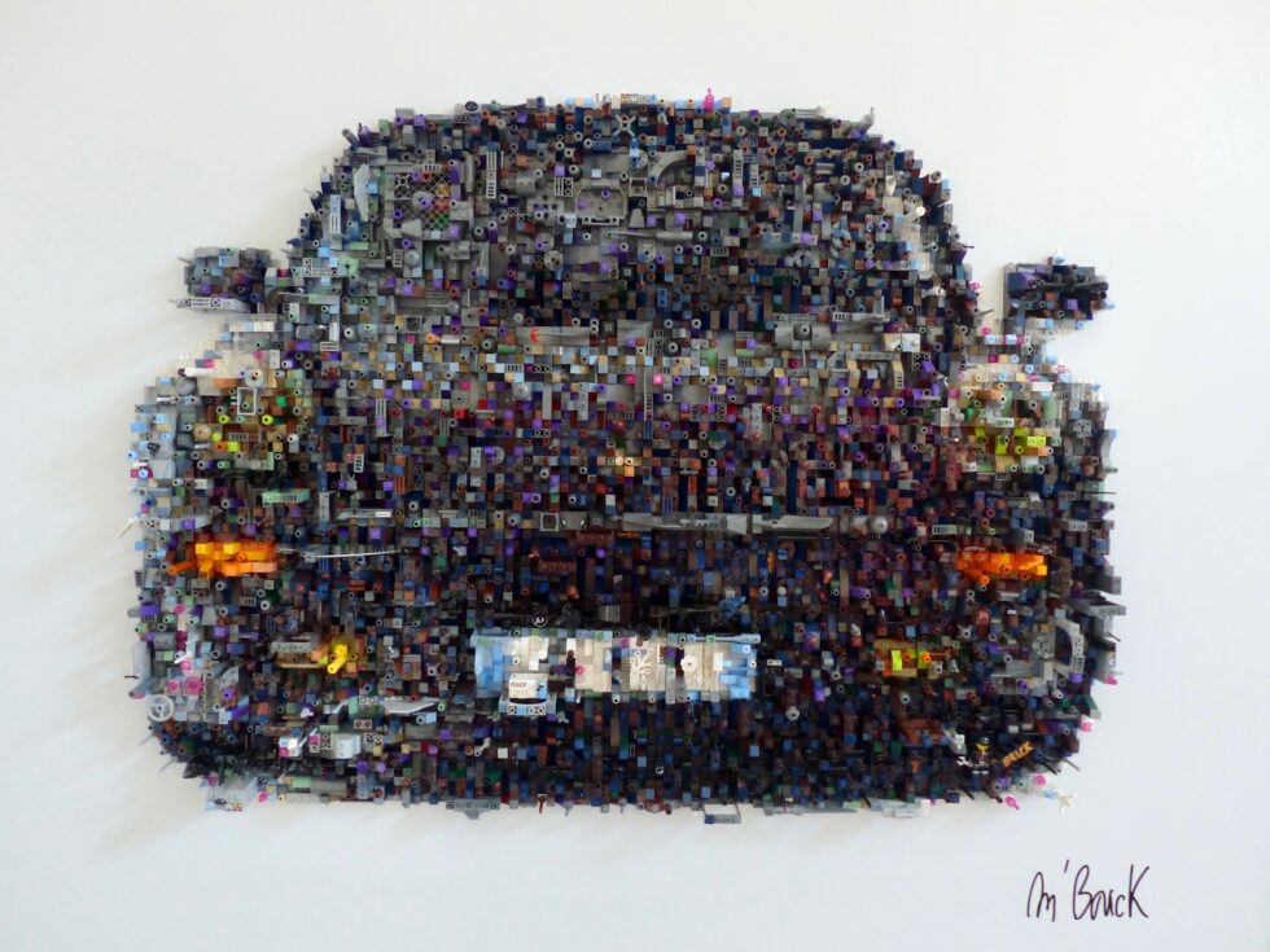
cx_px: 635
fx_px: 1247
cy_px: 476
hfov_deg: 54.0
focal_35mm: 34
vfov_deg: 41.8
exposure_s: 1/15
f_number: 2.8
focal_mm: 6
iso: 400
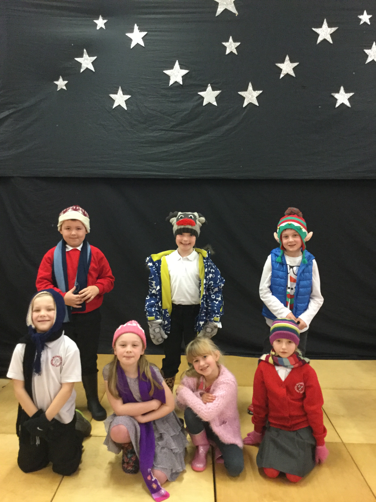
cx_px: 188
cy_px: 251
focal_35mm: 31
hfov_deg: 45.4
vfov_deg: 58.4
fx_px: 449
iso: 200
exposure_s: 1/25
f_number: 2.4
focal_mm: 3.3
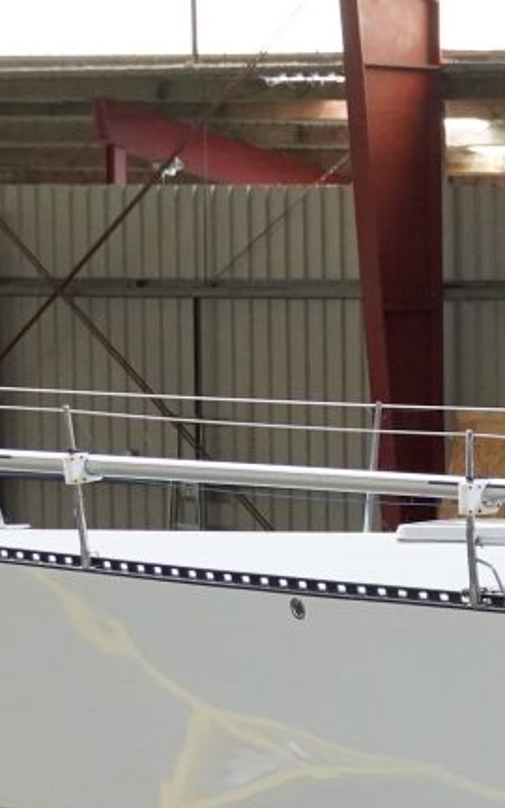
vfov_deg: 8.6
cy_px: 763
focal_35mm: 242
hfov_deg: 5.2
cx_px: 1259
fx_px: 5340
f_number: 3.2
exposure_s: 1/160
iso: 1600
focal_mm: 35.7
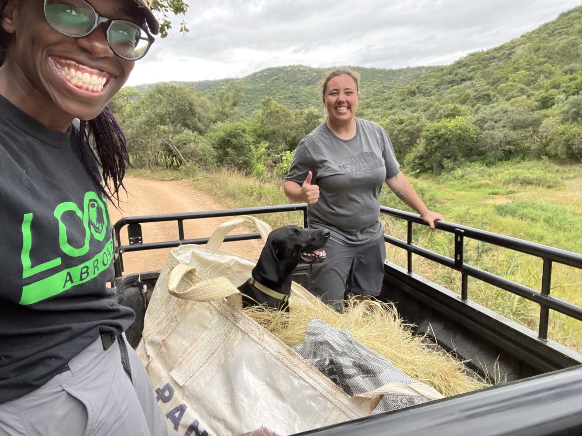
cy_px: 218
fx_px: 387
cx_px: 291
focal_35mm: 23
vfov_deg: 58.9
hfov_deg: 73.9
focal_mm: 2.71
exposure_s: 1/121
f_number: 2.2
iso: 40
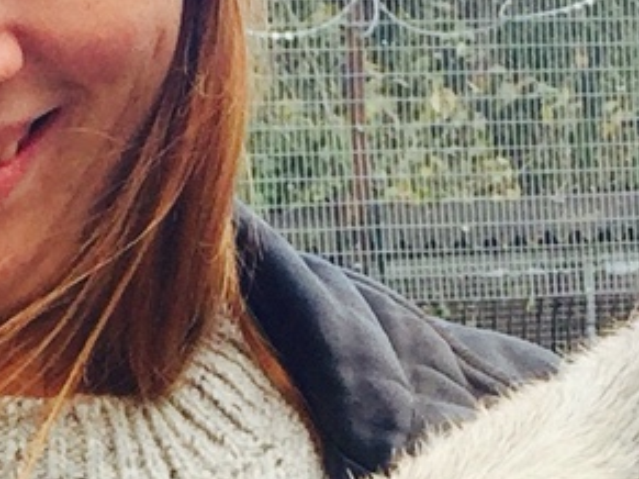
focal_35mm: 204
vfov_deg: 7.1
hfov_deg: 9.7
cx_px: 360
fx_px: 3764
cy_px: 877
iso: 32
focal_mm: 4.15
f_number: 2.2
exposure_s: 1/353
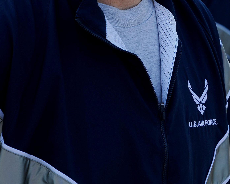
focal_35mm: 265
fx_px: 1804
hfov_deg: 7.2
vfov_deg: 5.8
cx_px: 286
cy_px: -31
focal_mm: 92
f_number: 8
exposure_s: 1/200
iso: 200
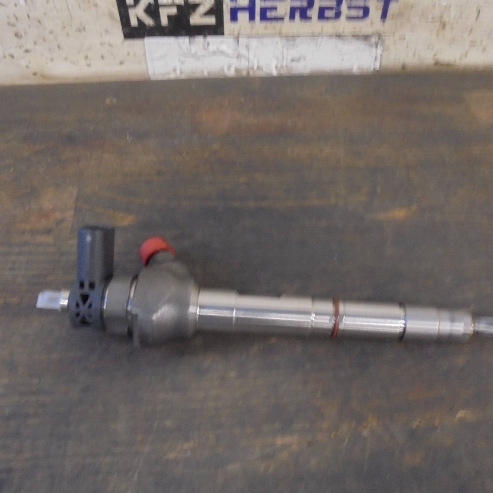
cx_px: 283
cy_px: 248
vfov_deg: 52.5
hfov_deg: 52.3
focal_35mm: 31
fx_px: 500
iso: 400
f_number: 3.5
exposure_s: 1/5
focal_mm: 4.6
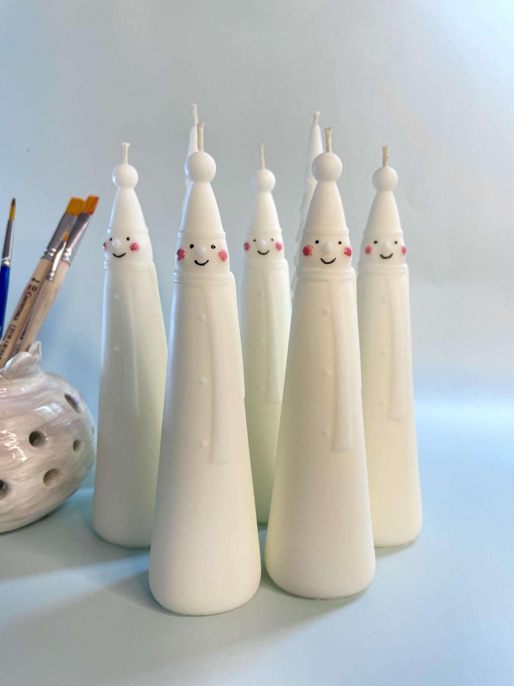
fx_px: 515
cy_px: 343
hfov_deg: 53.1
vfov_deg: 67.3
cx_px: 257
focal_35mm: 26
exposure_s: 1/100
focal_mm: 4.2
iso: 50
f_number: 1.6
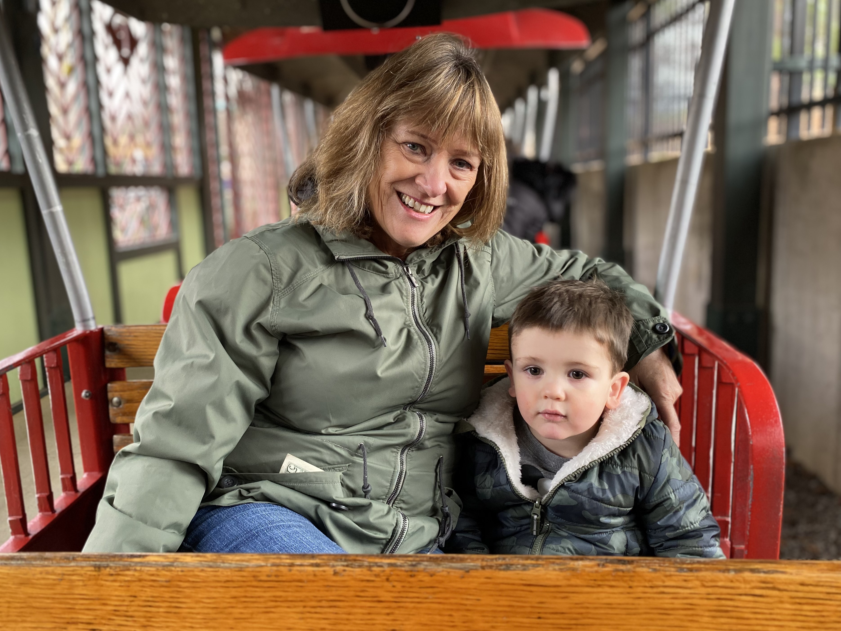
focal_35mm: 28
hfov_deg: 63.4
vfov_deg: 49.7
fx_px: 680
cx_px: 388
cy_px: 303
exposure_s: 1/60
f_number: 1.8
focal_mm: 4.25
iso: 125
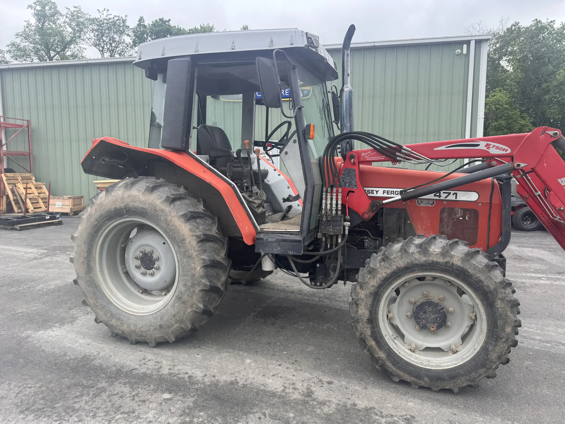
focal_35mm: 24
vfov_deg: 56.8
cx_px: 282
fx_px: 392
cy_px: 212
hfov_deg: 71.6
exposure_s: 1/1172
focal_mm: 6.76
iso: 80
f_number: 1.78
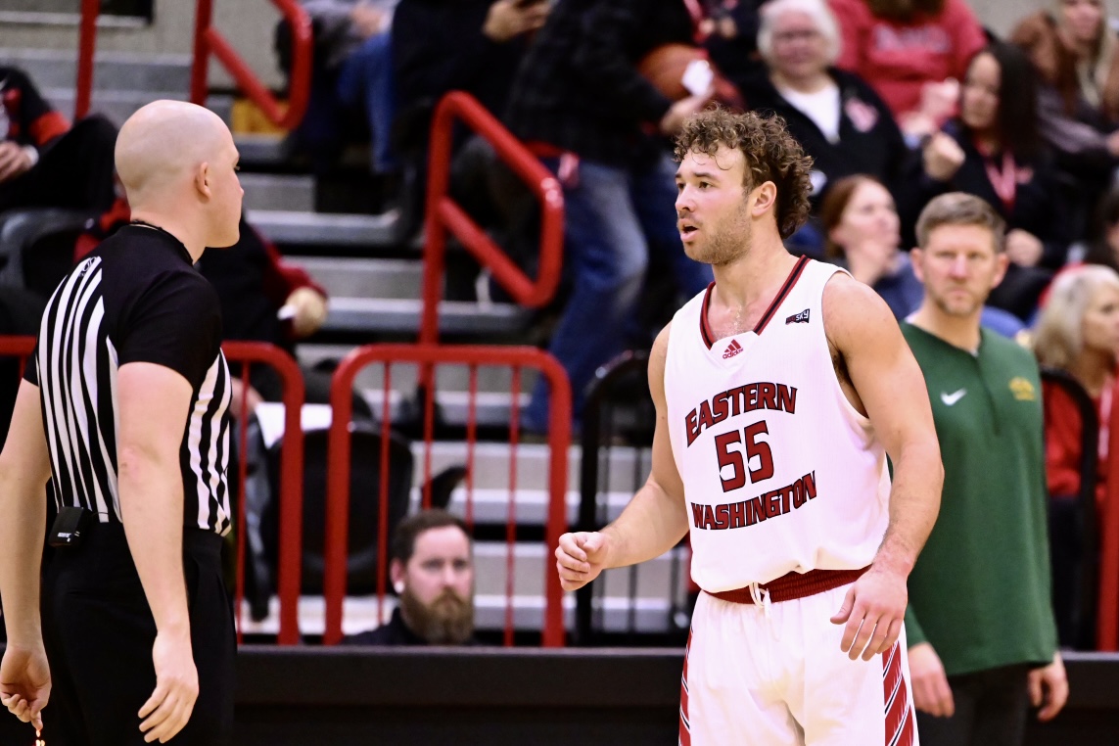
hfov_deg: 10.3
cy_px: 373
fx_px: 6216
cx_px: 560
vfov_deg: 6.9
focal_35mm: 200
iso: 8000
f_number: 2.8
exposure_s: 1/1250
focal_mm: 200
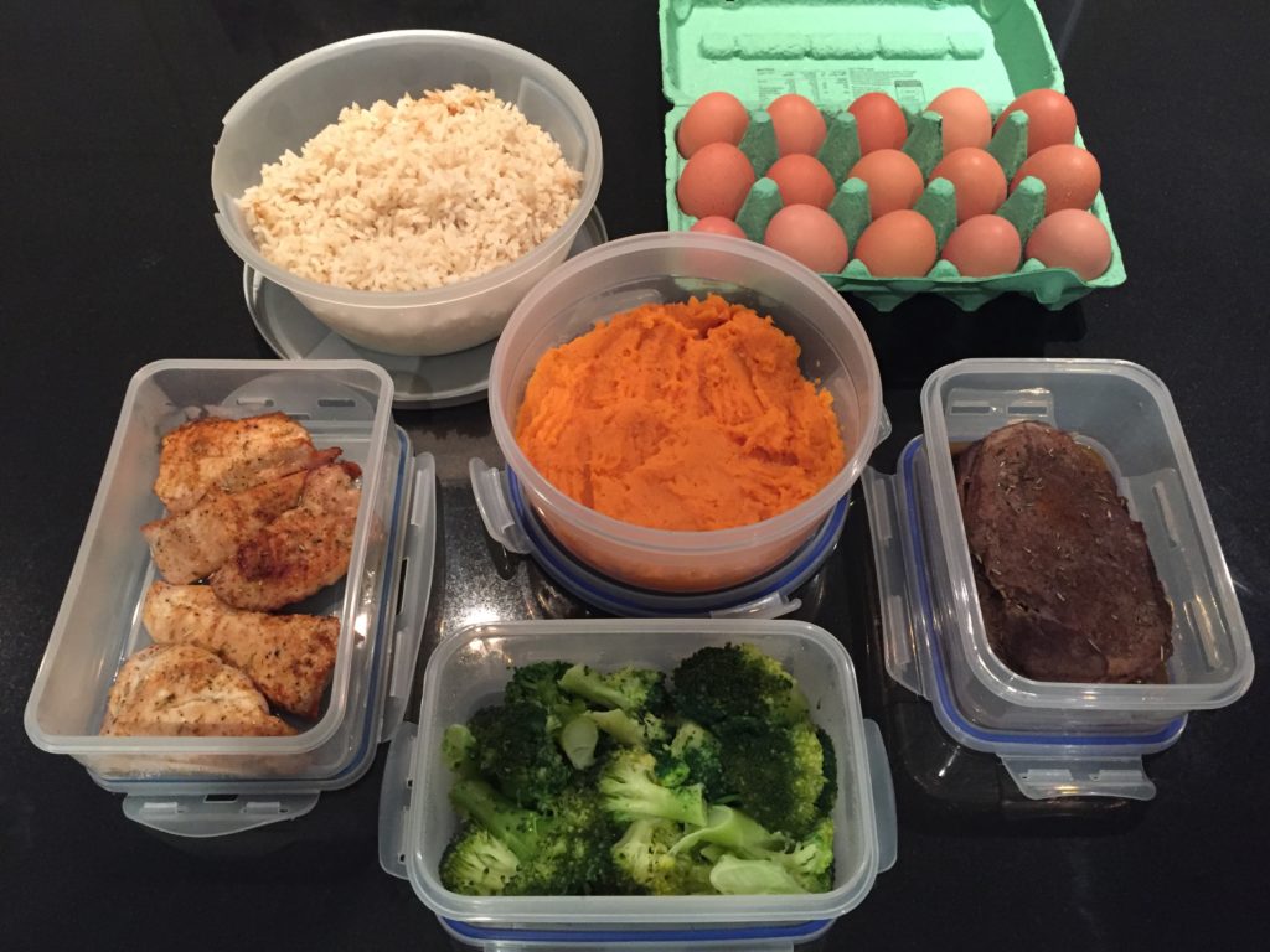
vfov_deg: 48.2
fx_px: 1064
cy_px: 476
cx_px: 635
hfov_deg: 61.7
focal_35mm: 29
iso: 250
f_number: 2.2
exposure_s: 1/25
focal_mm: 4.15
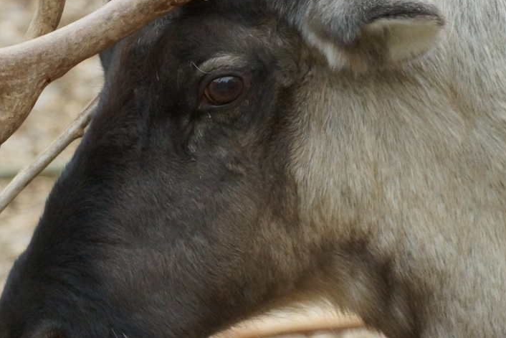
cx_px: 133
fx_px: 16939
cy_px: 149
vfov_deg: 1.1
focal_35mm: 1205
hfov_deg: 1.7
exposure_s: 1/500
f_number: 9
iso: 1600
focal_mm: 350
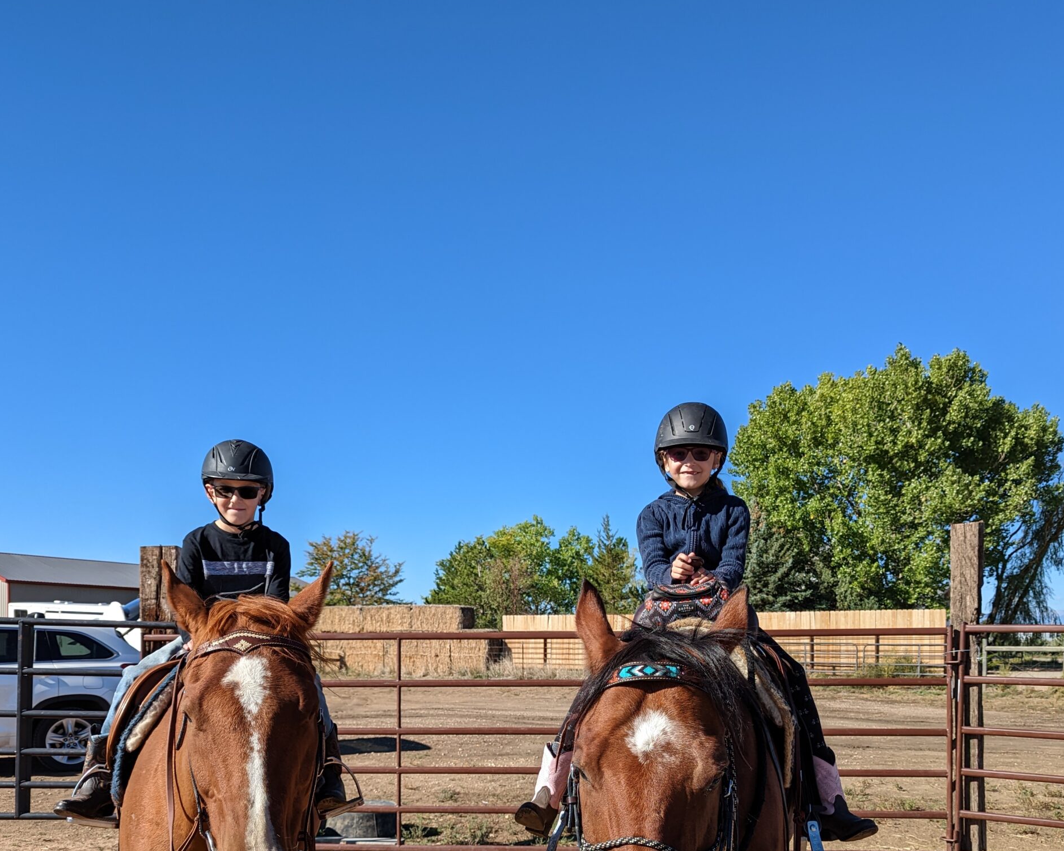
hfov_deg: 55.7
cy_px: 684
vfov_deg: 43.6
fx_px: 1008
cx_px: 536
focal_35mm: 32
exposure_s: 1/1433
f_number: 1.85
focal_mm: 6.81
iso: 39
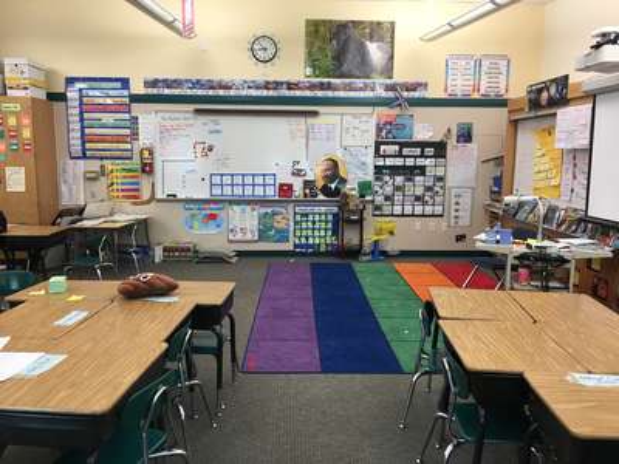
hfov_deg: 61.7
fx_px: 519
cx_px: 310
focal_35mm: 29
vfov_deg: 48.2
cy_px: 232
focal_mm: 4.15
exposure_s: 1/30
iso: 40
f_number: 2.2
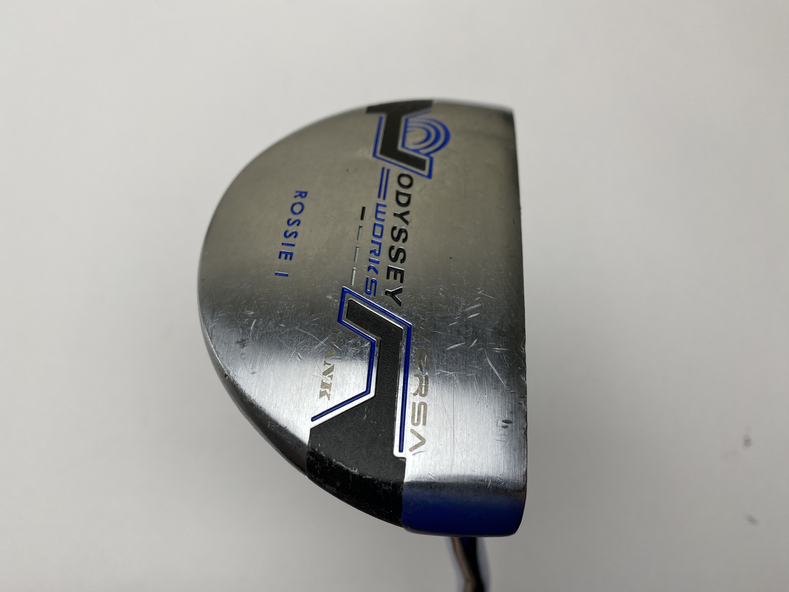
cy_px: 305
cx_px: 385
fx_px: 615
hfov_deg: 65.3
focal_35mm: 27
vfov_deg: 51.3
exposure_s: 1/460
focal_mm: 4.25
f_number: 1.8
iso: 32
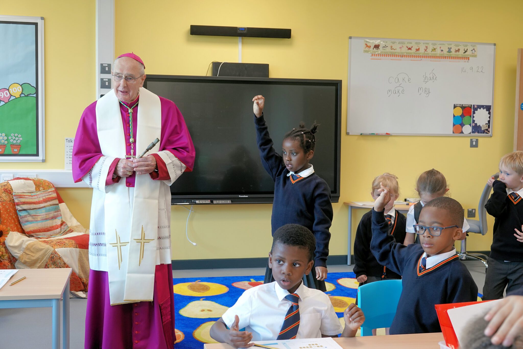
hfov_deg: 41.1
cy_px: 174
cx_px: 262
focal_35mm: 48
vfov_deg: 28.1
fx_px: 697
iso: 250
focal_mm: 17.55
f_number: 3.2
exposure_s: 1/50
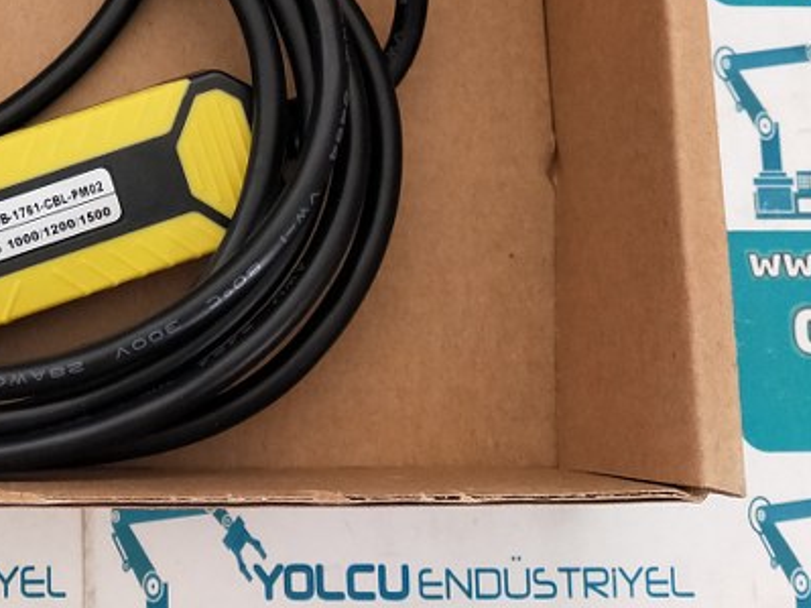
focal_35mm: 59
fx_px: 1382
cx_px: -28
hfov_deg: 30.1
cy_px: 6
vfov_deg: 23.8
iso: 210
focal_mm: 3.99
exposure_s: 1/50
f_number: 1.7
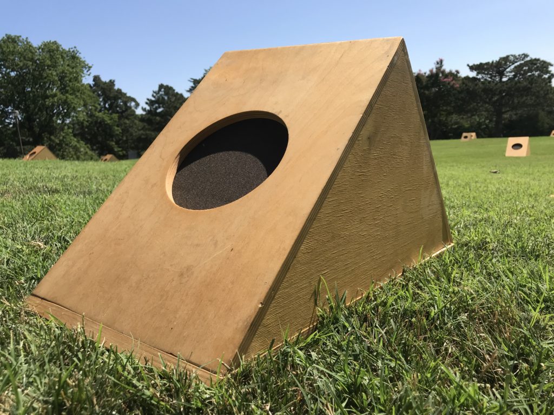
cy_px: 208
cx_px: 277
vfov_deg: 49.7
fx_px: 448
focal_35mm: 28
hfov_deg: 63.4
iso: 20
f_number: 1.8
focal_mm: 3.99
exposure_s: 1/2457
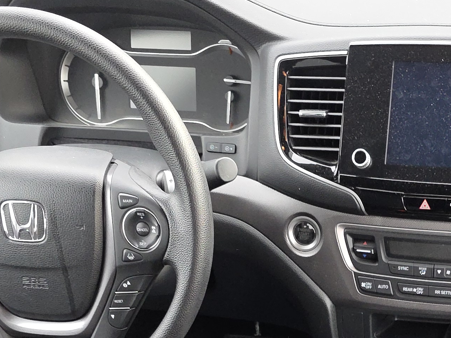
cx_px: 371
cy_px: 479
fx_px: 938
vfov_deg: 18.5
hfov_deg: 26.5
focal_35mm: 72
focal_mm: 6.3
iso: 200
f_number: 1.7
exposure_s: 1/180
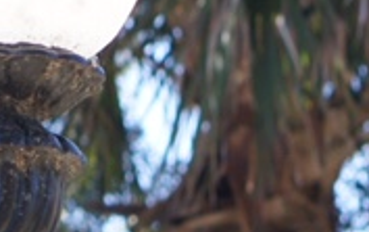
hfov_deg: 3.7
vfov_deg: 2.4
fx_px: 5546
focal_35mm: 551
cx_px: -623
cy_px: 366
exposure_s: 1/320
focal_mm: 50
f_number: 4
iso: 200
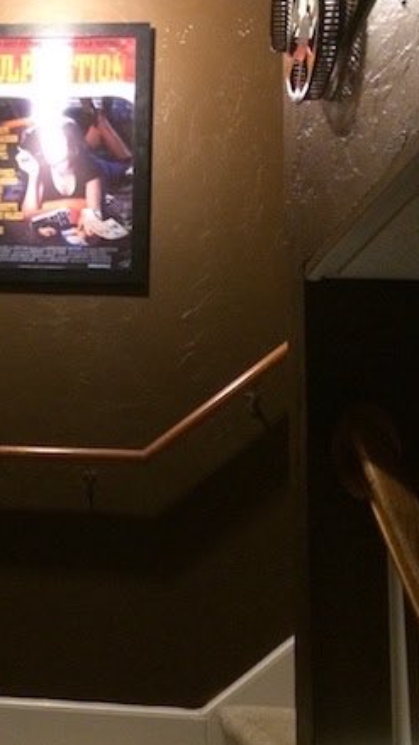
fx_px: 1066
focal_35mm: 54
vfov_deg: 38.5
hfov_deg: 21.0
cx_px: -52
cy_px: 372
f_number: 2.2
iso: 400
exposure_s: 1/15
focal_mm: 4.12
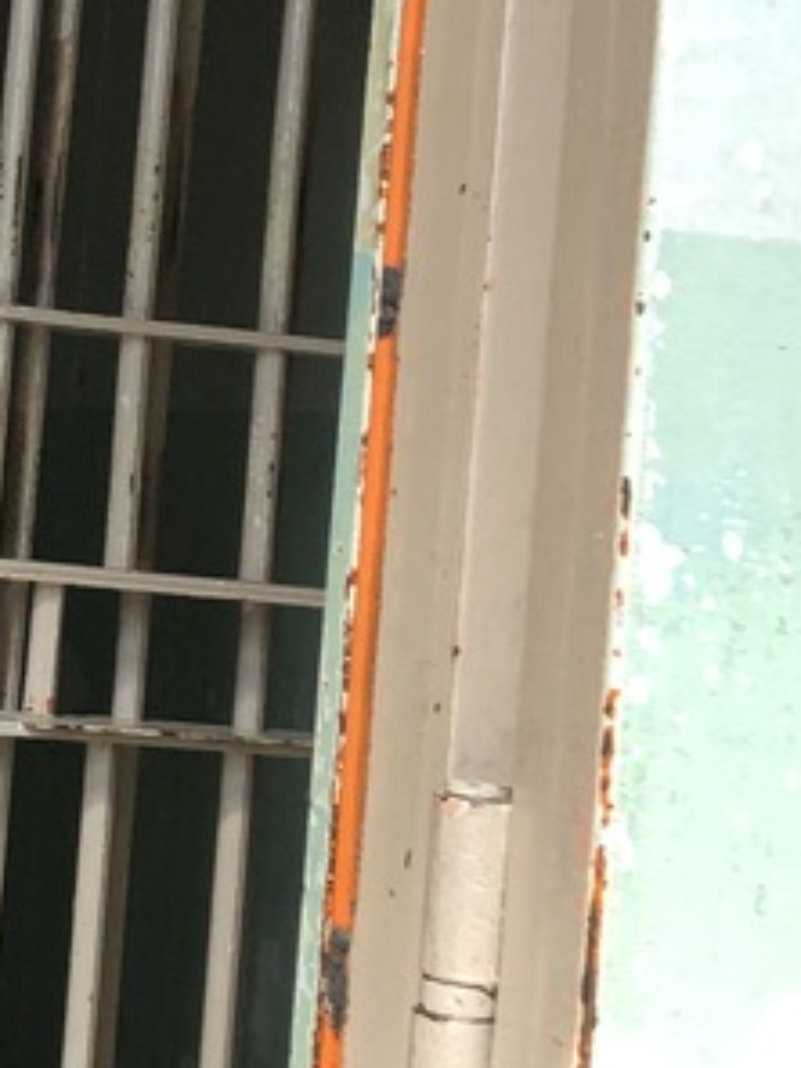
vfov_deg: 20.1
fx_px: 2993
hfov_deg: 14.4
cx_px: -321
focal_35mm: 97
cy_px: 328
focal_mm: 4
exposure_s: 1/31
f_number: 1.8
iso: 40
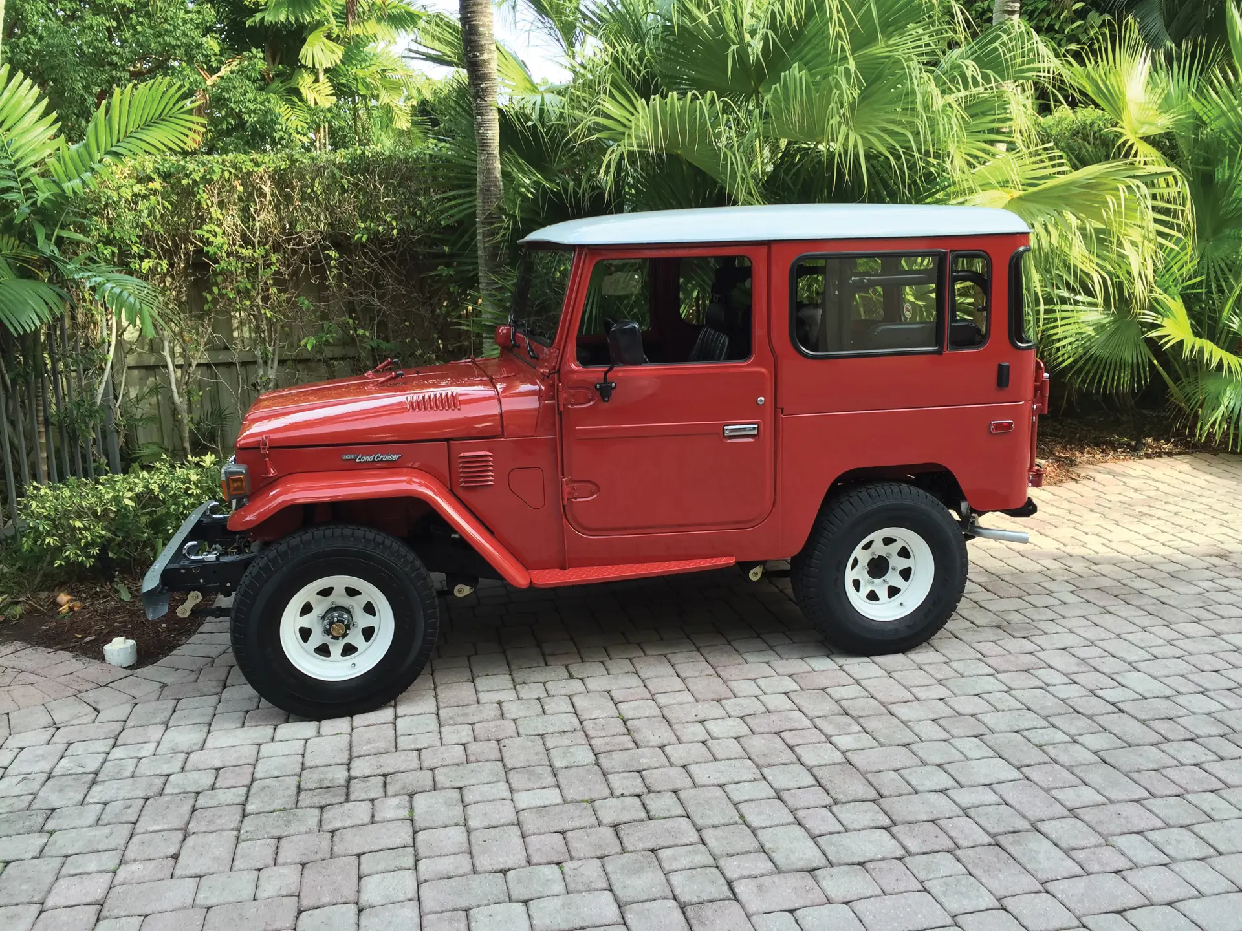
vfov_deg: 48.2
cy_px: 466
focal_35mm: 29
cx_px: 621
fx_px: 1041
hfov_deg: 61.7
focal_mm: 4.15
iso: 32
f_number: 2.2
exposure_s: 1/120
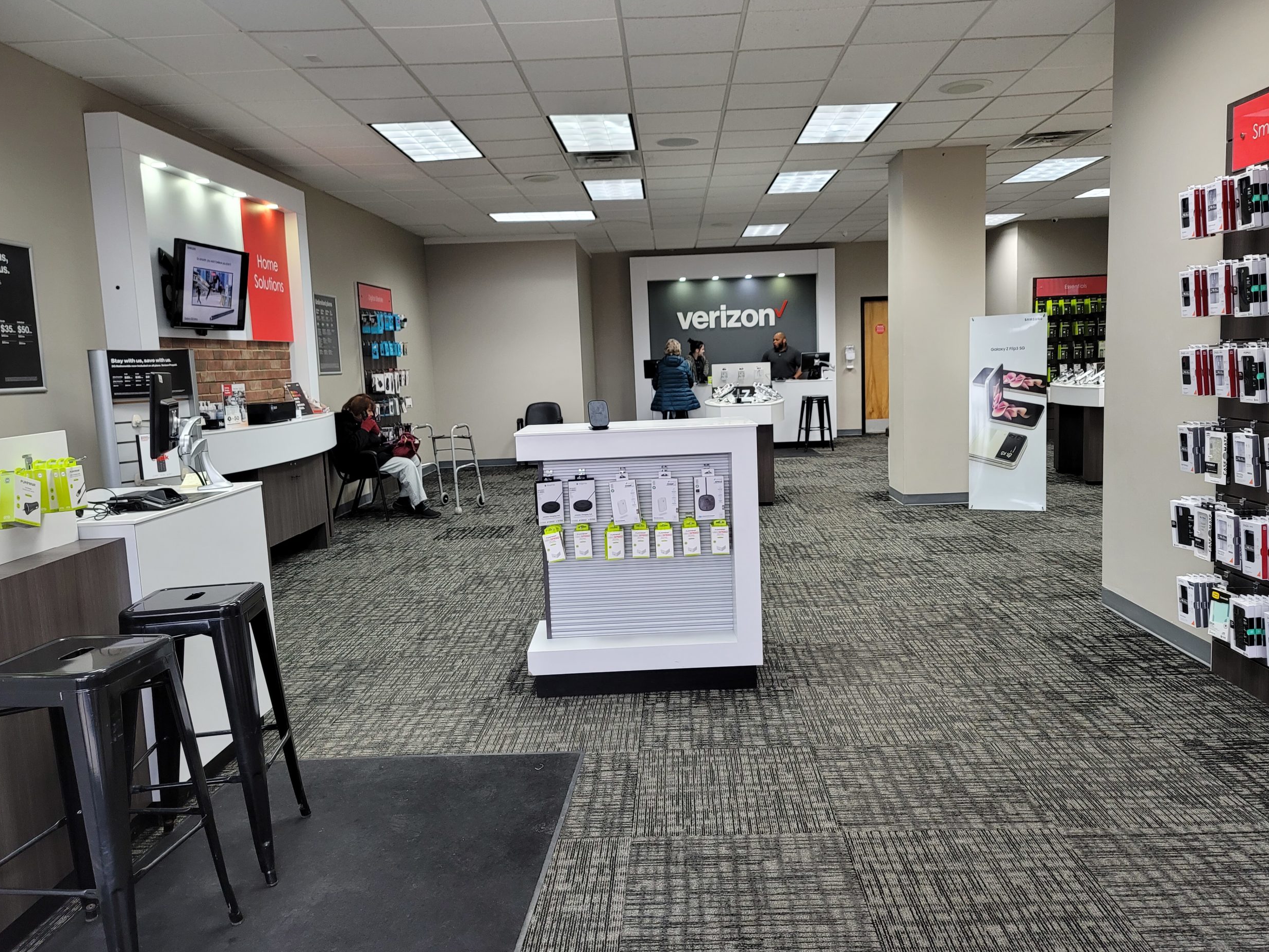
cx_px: 655
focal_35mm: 26
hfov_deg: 67.3
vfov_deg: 53.1
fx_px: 953
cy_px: 476
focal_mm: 7
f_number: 1.8
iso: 320
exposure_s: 1/120
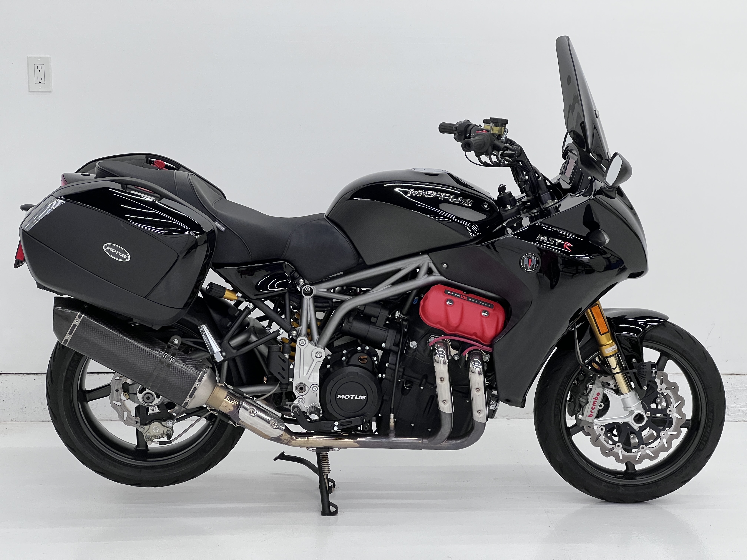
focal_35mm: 77
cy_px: 280
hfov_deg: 25.3
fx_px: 1662
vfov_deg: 19.1
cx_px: 374
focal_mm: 9
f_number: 2.8
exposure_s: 1/120
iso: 125
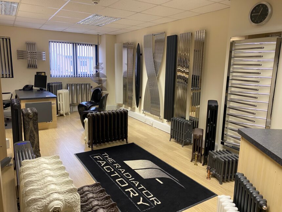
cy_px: 106
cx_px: 141
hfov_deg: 67.3
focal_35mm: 26
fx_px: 212
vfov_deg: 53.1
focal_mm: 4.25
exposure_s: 1/50
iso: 80
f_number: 1.8
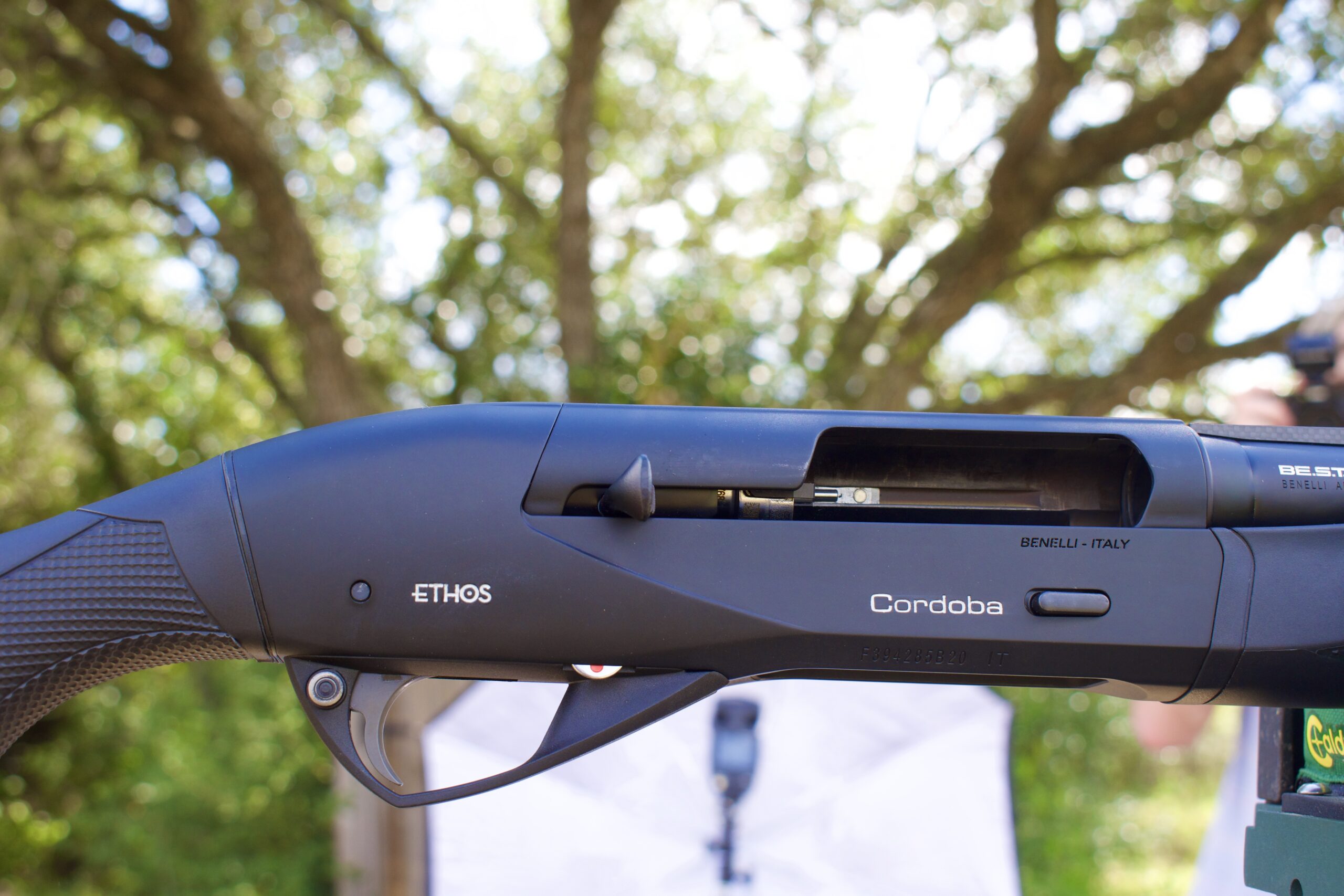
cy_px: 448
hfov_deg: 41.1
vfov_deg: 28.1
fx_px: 1792
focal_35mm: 48
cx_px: 672
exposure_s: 1/250
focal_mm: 32
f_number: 8
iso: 400
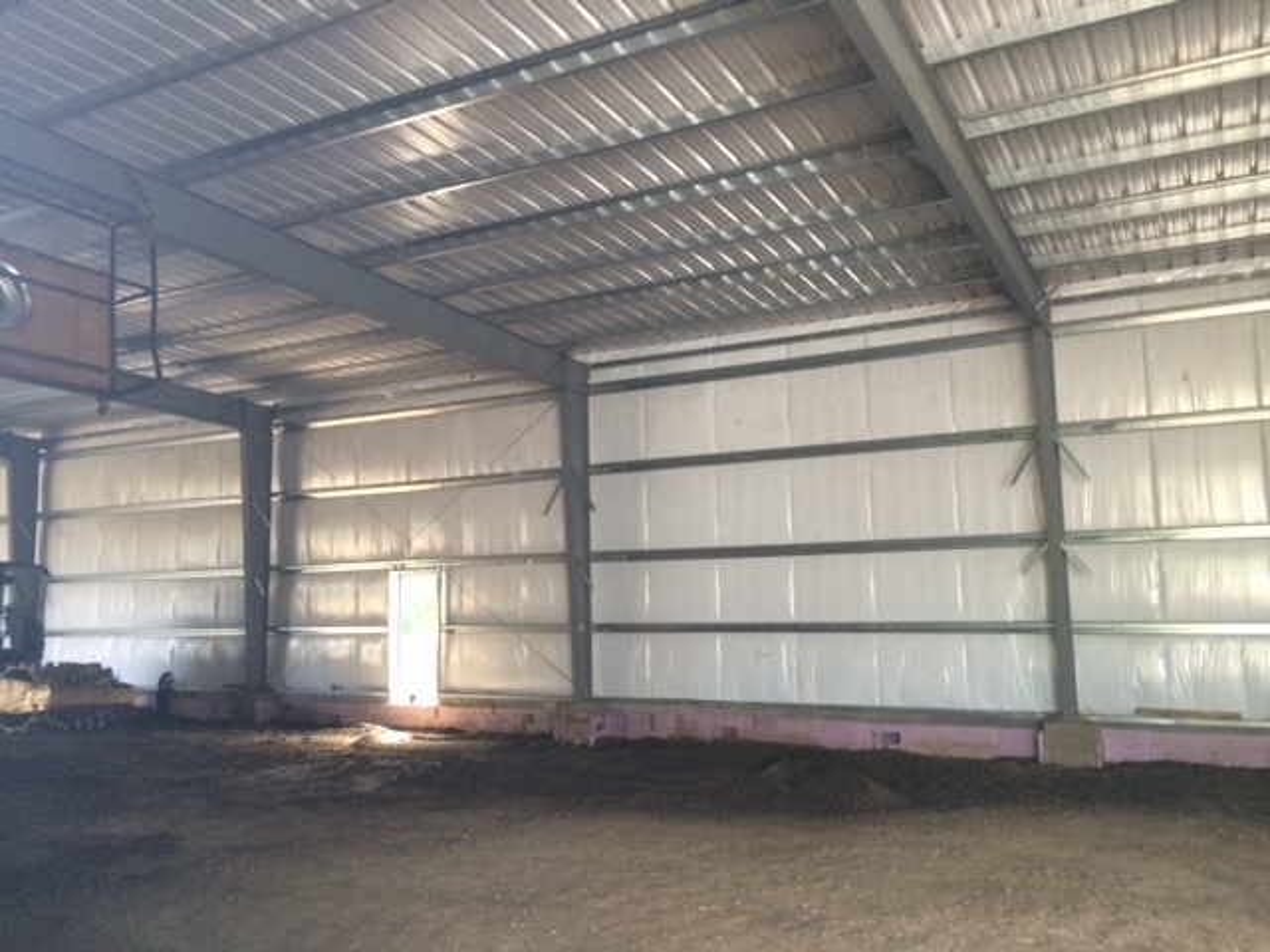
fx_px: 1101
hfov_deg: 60.0
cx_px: 635
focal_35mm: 30
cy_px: 476
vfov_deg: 46.8
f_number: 2.2
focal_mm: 4.12
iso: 64
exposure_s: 1/30
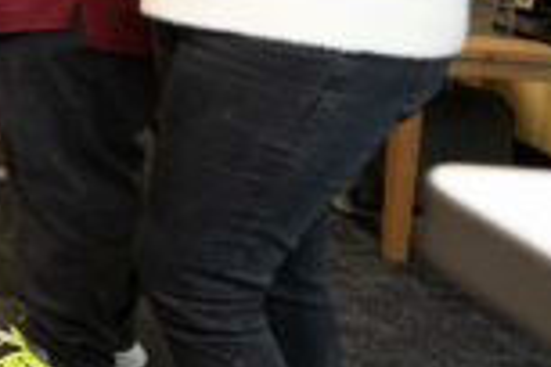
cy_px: -250
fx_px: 1117
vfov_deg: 16.3
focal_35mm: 73
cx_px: -583
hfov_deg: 17.9
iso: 1250
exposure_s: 1/160
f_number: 2.8
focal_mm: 16
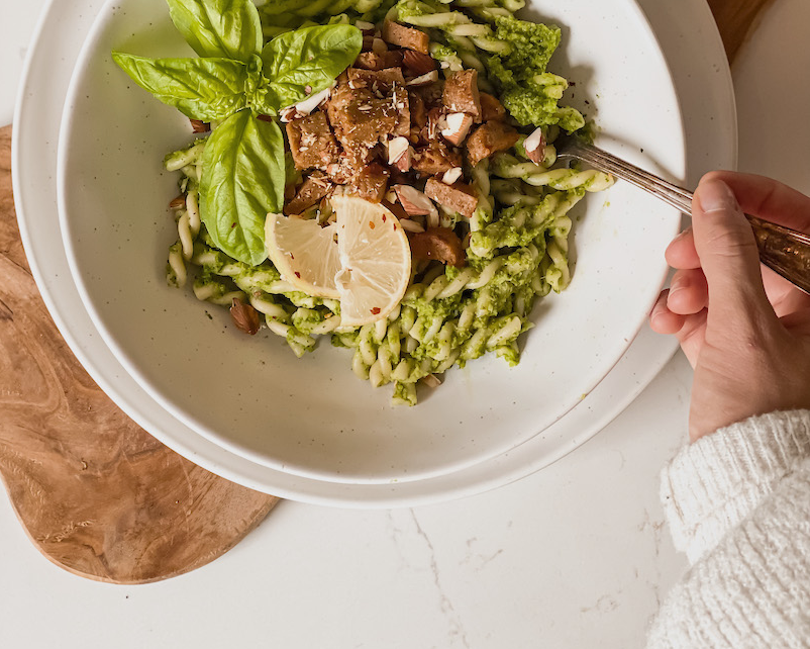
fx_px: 1631
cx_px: 404
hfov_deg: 27.9
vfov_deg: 22.3
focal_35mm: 68
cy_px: 170
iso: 100
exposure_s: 1/120
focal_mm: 6
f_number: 2
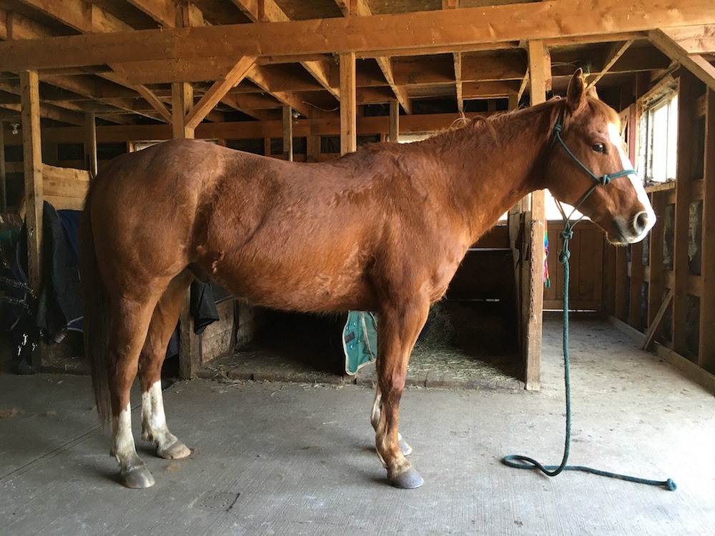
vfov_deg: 48.2
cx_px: 358
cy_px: 268
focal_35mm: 29
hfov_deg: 61.7
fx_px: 599
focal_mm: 4.15
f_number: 2.2
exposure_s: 1/30
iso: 80
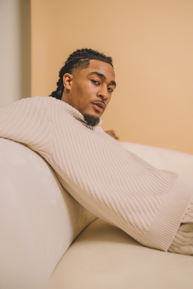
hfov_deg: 37.9
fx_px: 281
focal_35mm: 35
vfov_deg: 54.4
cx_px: 96
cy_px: 144
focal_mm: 35
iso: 100
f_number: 2
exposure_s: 1/125
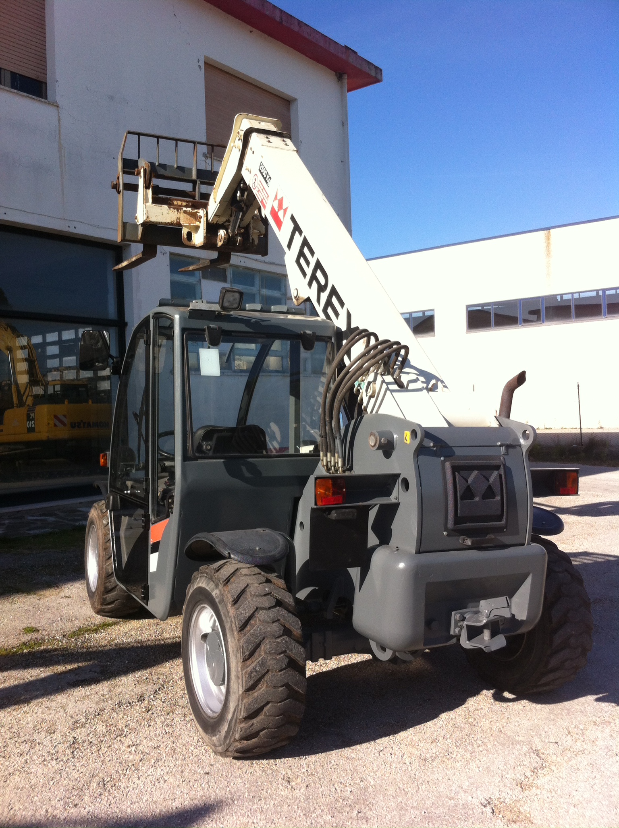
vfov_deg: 52.7
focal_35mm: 35
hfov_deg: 40.6
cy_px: 414
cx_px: 310
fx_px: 837
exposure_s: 1/943
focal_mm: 3.85
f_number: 2.8
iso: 80
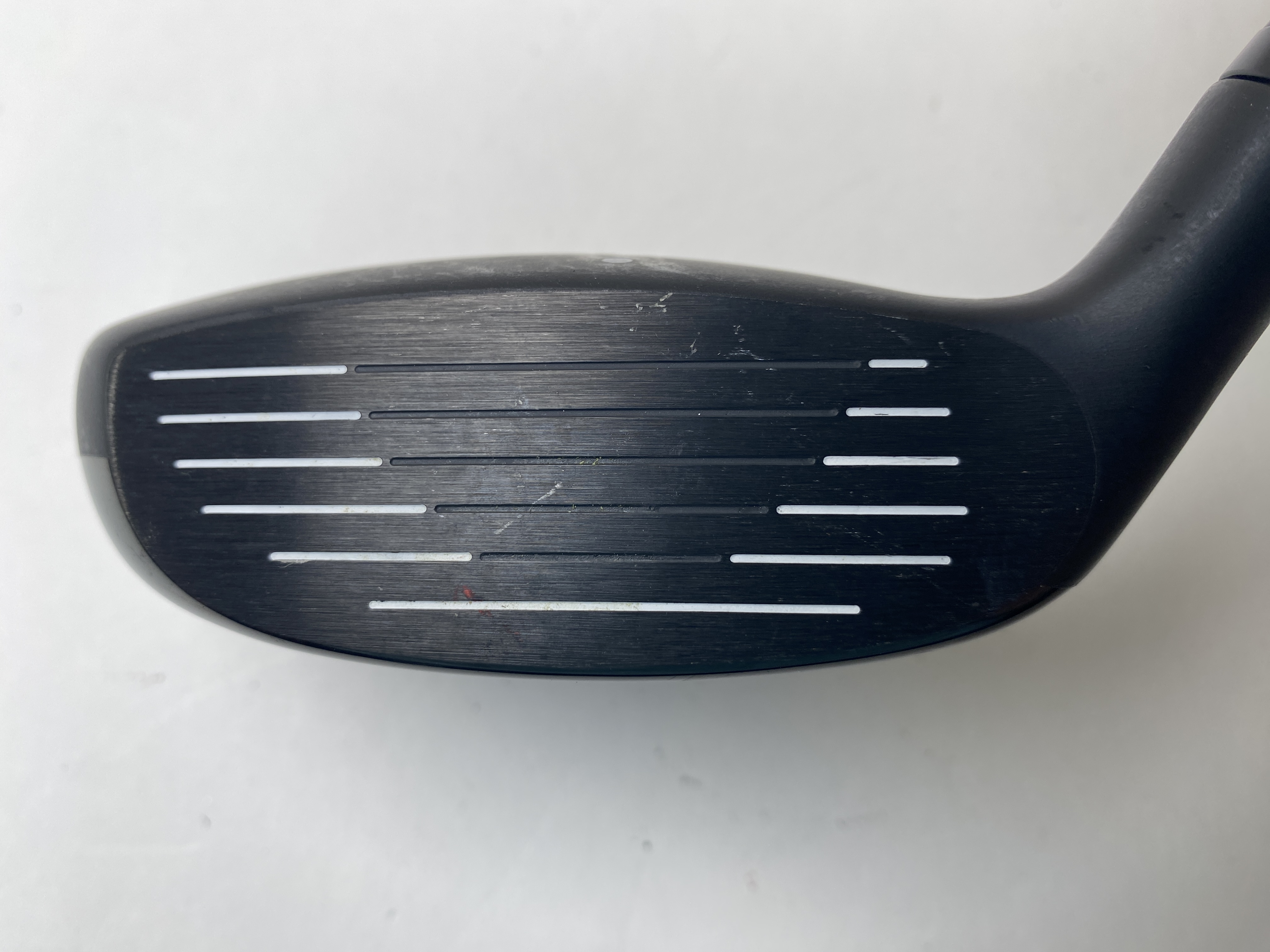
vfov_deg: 53.1
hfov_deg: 67.3
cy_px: 476
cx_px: 635
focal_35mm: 26
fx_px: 954
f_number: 1.8
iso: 32
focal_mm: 4.25
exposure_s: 1/193
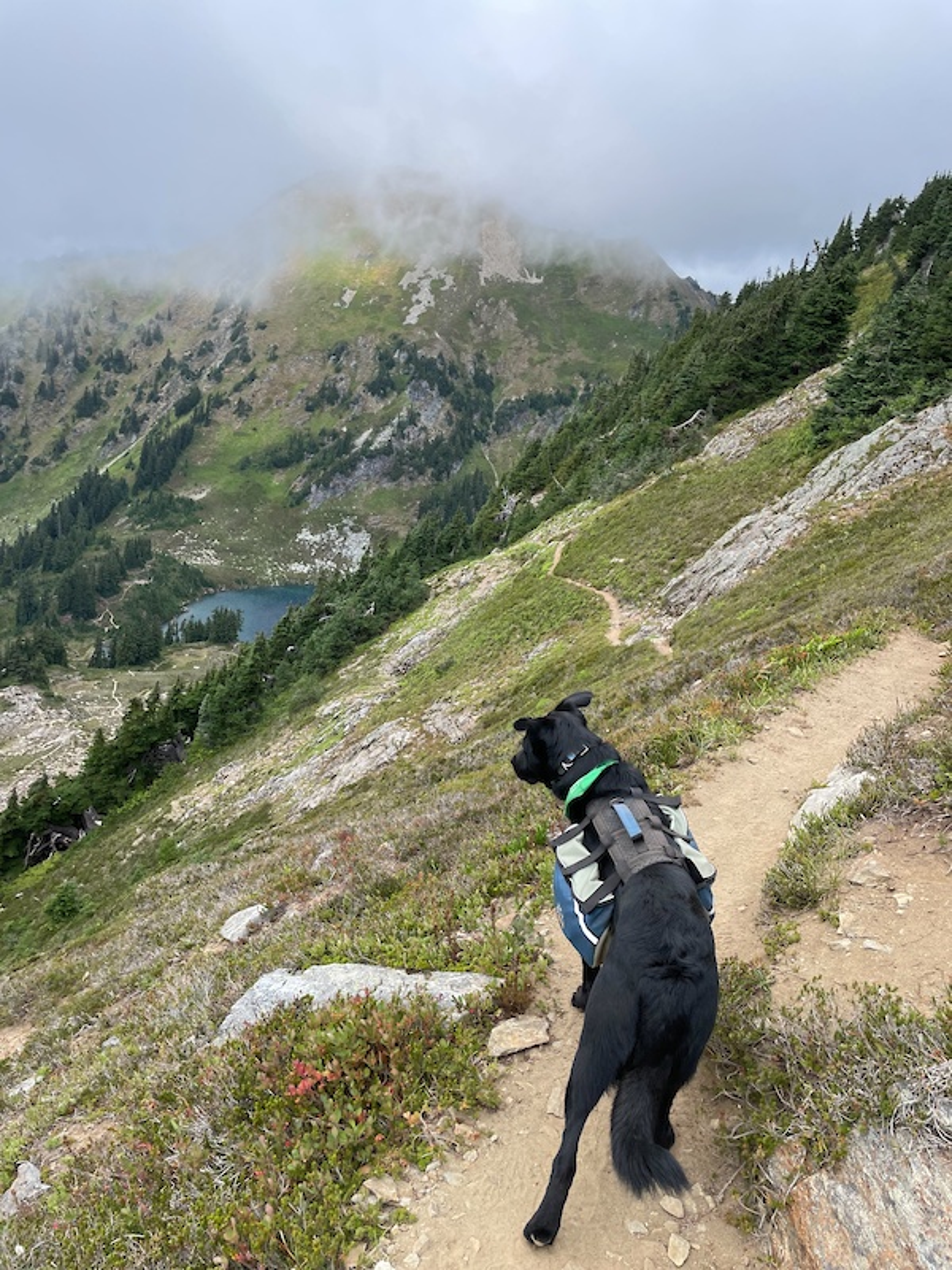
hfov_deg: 53.1
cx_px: 476
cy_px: 635
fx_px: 953
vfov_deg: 67.3
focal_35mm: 26
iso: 32
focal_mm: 4.2
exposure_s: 1/1261
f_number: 1.6
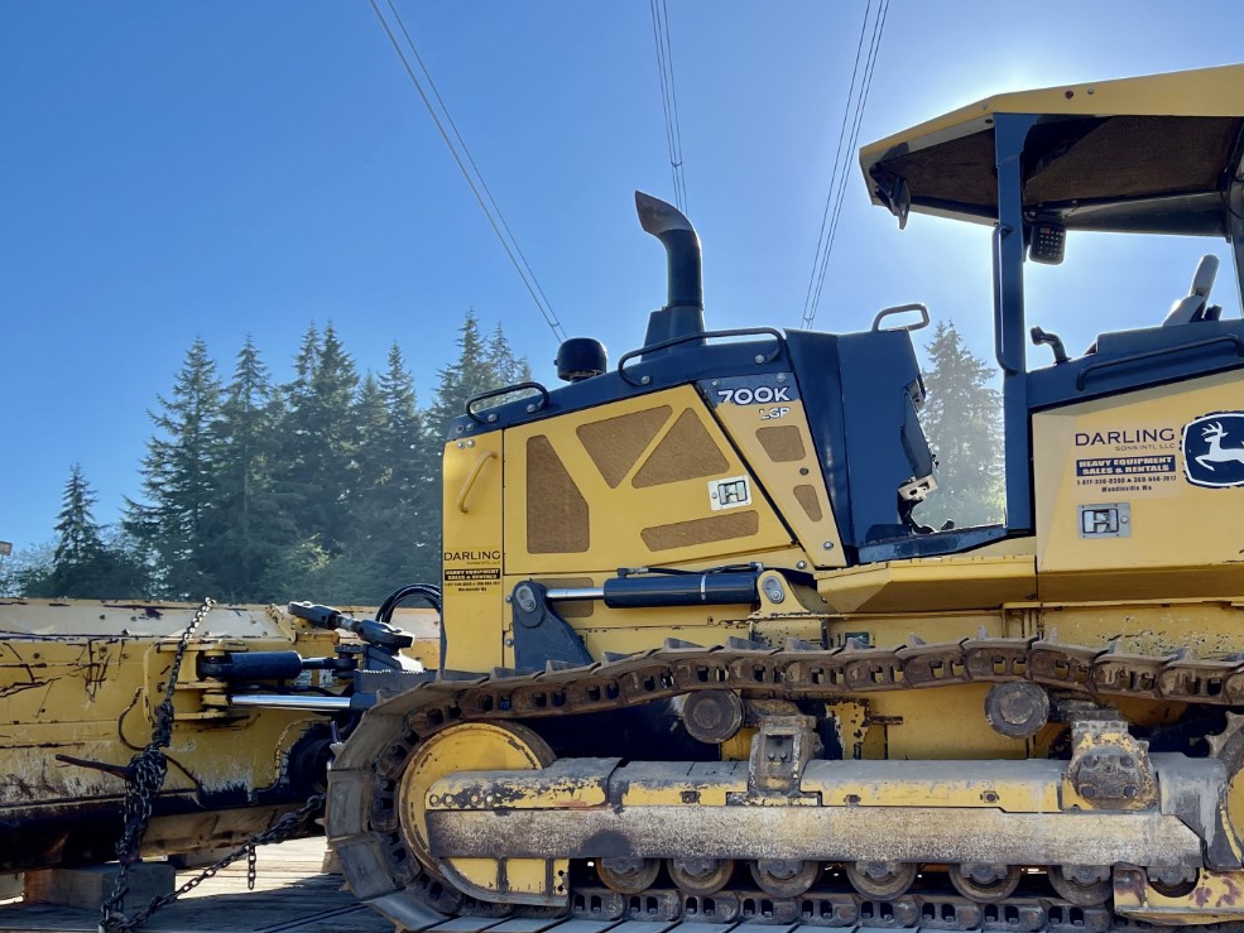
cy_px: 615
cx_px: 685
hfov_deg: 48.9
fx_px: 1366
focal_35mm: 38
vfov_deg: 37.4
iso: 50
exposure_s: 1/1553
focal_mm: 5.1
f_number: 1.6
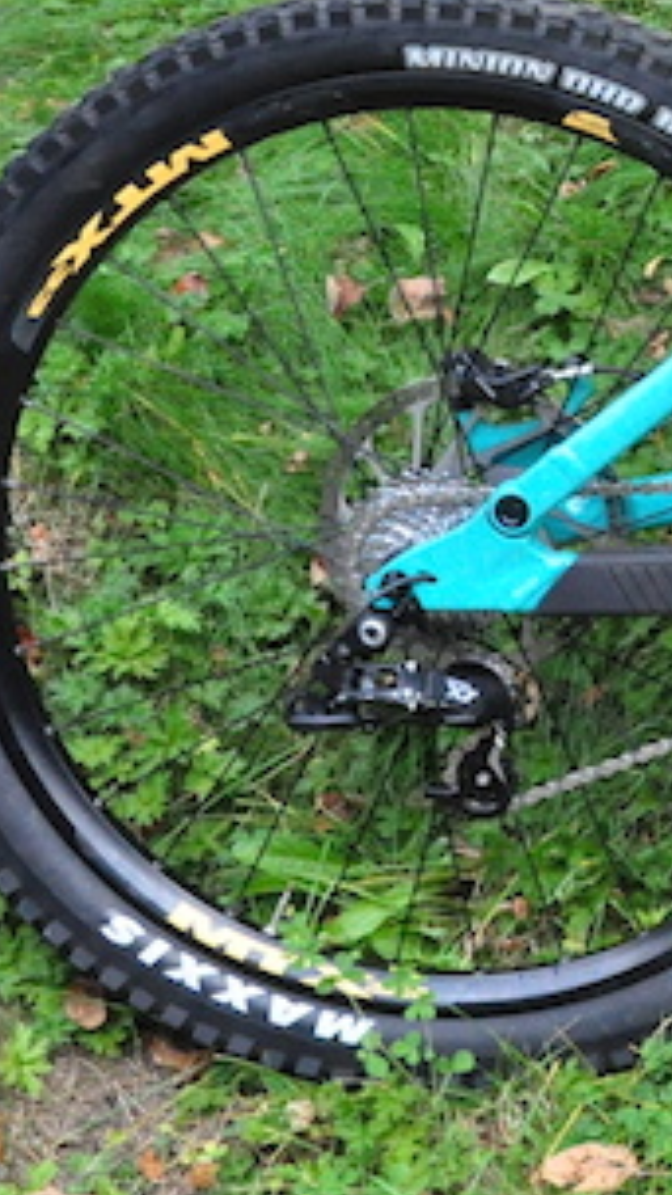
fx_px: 3275
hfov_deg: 10.5
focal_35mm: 103
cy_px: 175
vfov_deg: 20.4
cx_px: 1434
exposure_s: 1/400
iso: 3200
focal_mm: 25
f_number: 10
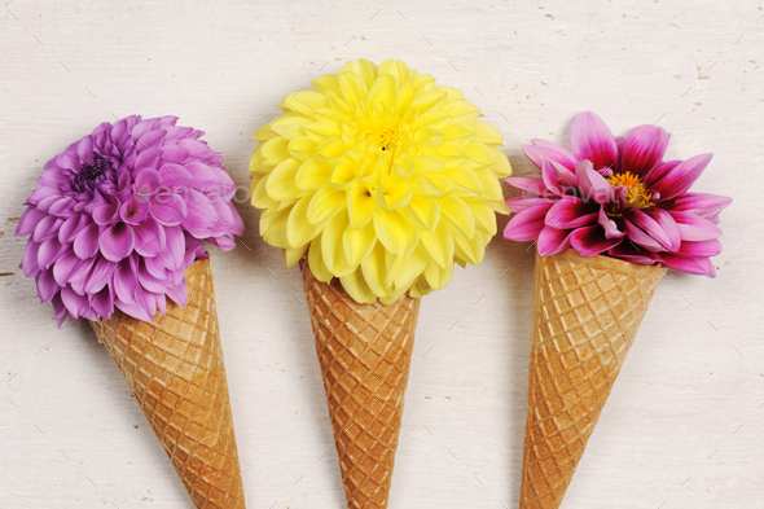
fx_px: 2228
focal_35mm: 105
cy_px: 254
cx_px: 382
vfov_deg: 13.0
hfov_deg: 19.5
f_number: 10
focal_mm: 105
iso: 100
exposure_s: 1/125
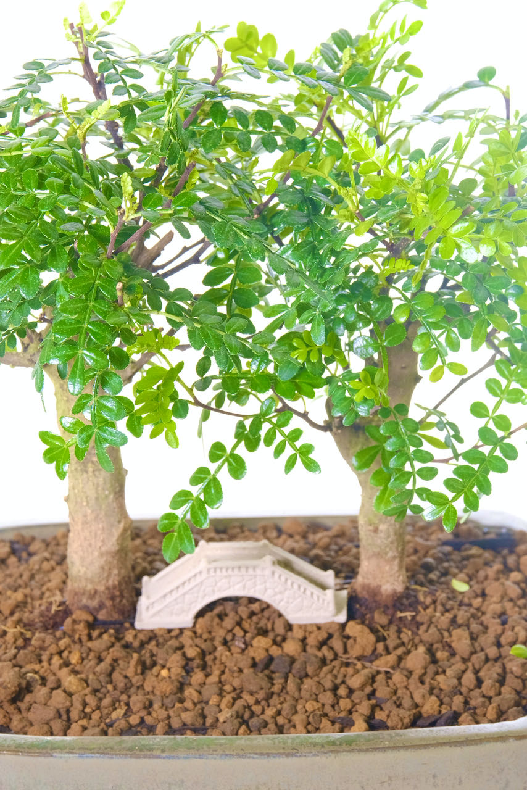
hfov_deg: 7.9
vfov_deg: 11.8
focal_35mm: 174
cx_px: 264
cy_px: 395
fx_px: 3818
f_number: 13
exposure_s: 1/13
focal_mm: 115.9
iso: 2000
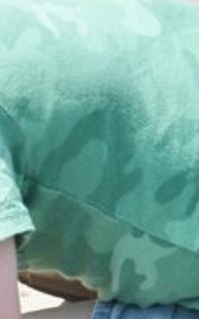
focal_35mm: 368
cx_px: -648
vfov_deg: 5.7
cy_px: 194
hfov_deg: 3.4
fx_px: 3196
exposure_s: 1/2000
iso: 140
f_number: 4.5
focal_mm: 62
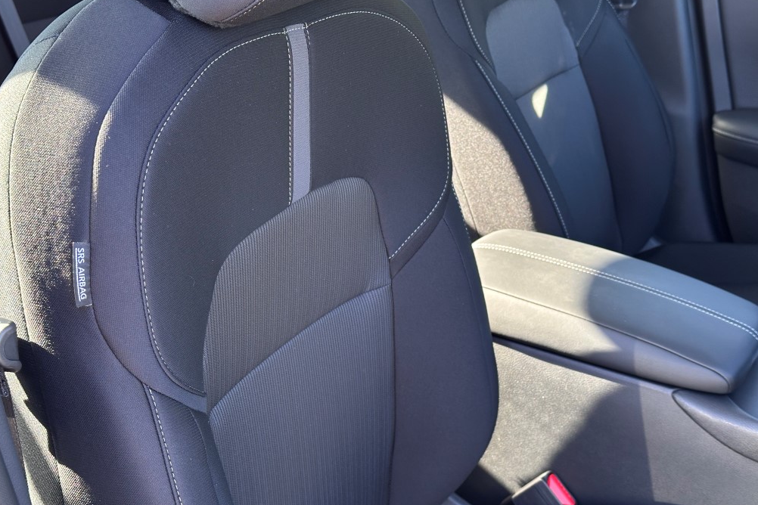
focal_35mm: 51
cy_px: 274
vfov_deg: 26.5
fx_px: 1074
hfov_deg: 38.9
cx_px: 377
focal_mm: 6.86
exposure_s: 1/80
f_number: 1.78
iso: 80
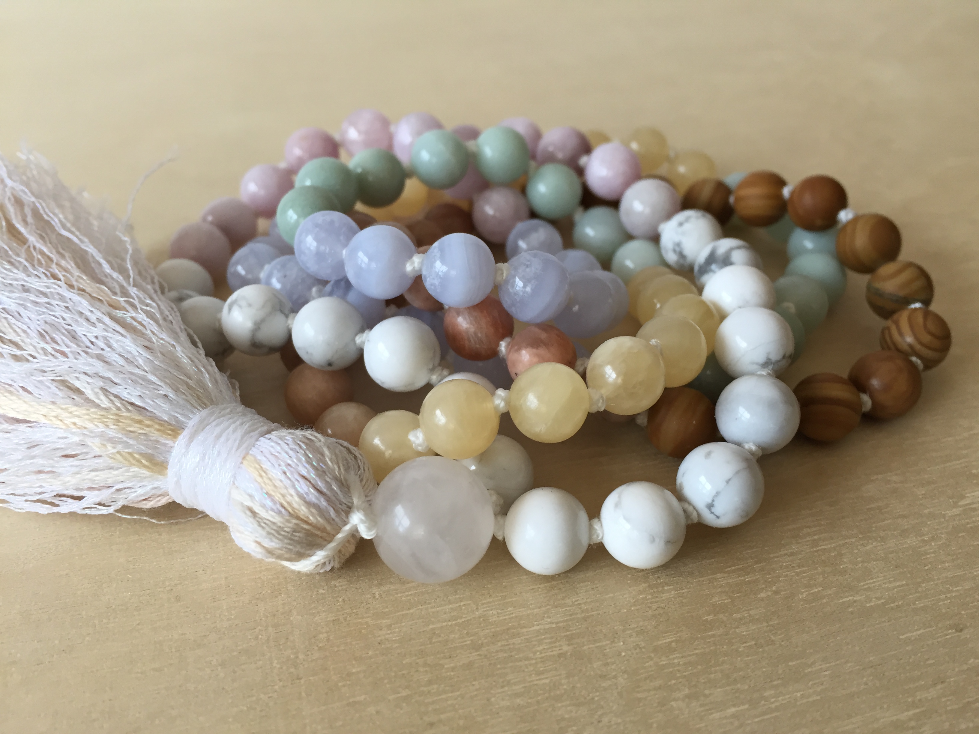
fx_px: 820
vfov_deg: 48.2
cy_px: 367
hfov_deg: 61.7
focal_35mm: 29
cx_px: 490
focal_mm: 4.15
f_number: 2.2
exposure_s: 1/40
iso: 32
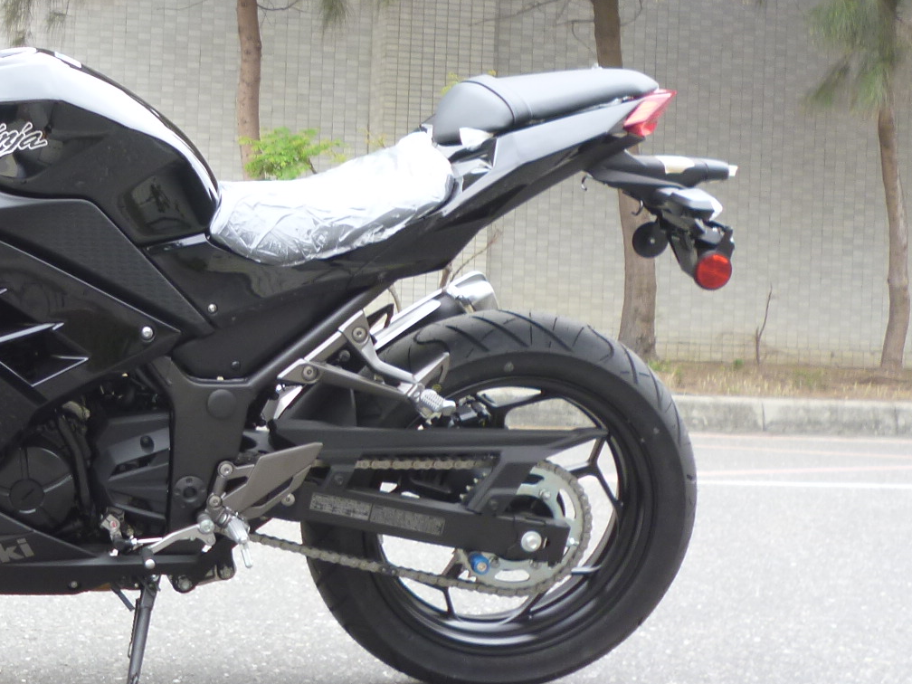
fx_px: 1713
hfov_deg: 28.2
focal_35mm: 65
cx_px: 28
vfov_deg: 22.5
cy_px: 249
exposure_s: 1/60
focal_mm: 5.7
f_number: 2.9
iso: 100
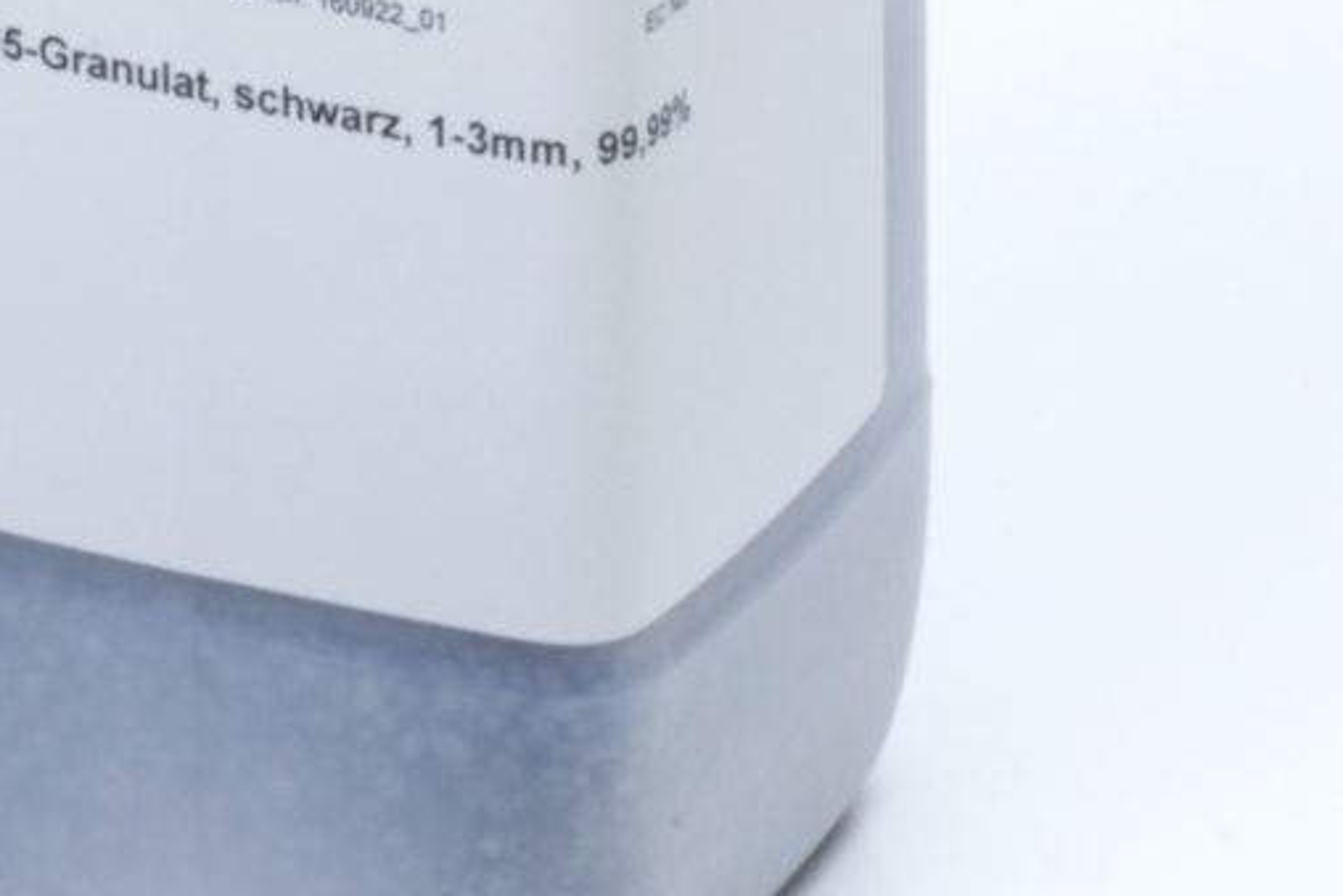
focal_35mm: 529
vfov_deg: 2.6
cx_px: -1208
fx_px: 19739
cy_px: 4
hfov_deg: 3.9
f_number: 36
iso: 100
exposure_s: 1/1.67
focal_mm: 105
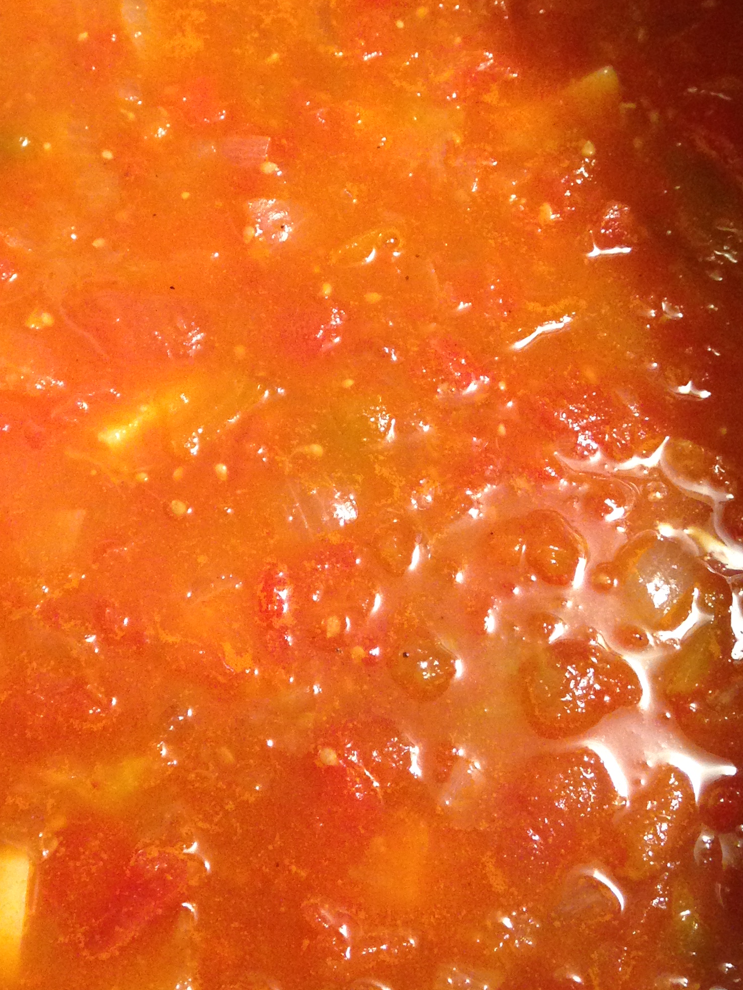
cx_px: 197
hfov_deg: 26.3
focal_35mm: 55
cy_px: 403
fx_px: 1574
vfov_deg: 34.8
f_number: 2.4
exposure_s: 1/20
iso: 250
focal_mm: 4.12
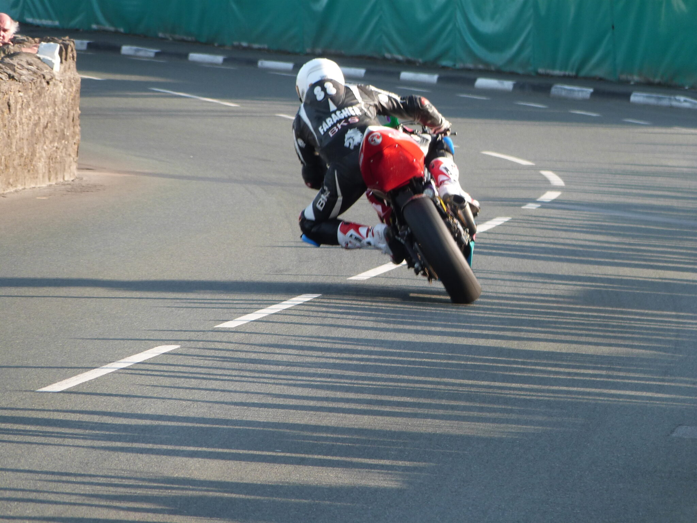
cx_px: 348
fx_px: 10349
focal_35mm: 514
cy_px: 262
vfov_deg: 2.9
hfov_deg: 3.9
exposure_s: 1/160
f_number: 4.7
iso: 100
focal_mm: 92.5
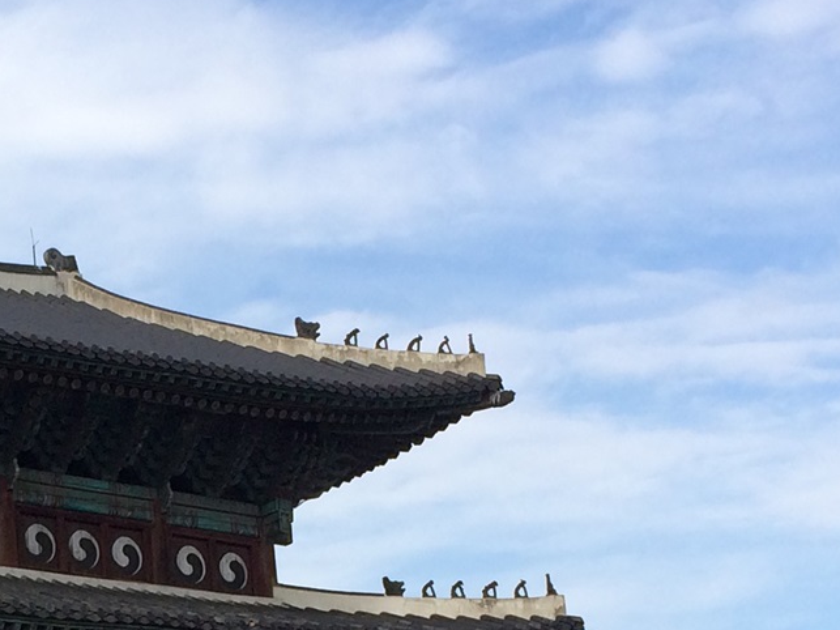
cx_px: 44
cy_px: 663
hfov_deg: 18.7
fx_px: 2499
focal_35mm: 103
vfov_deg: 14.1
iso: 32
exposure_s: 1/1709
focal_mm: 4.15
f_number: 2.2
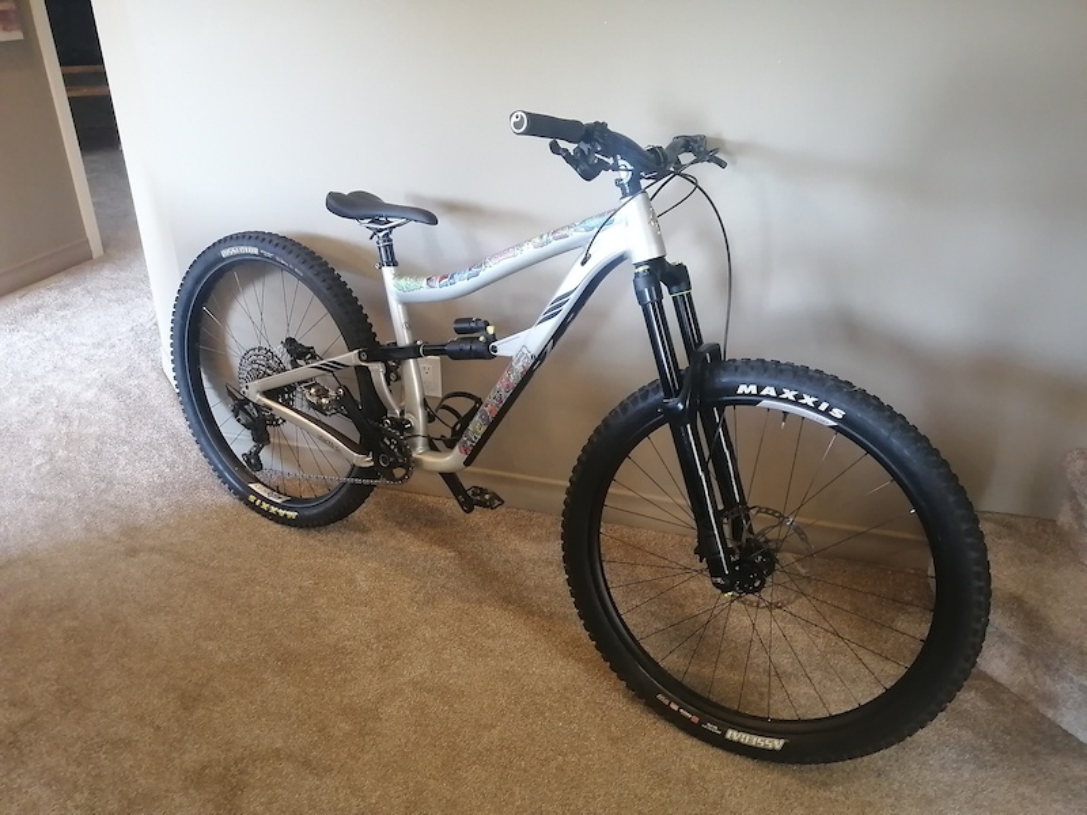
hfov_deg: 65.3
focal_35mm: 27
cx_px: 544
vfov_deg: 51.4
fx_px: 848
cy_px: 408
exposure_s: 1/30
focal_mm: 3.62
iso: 200
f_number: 1.8
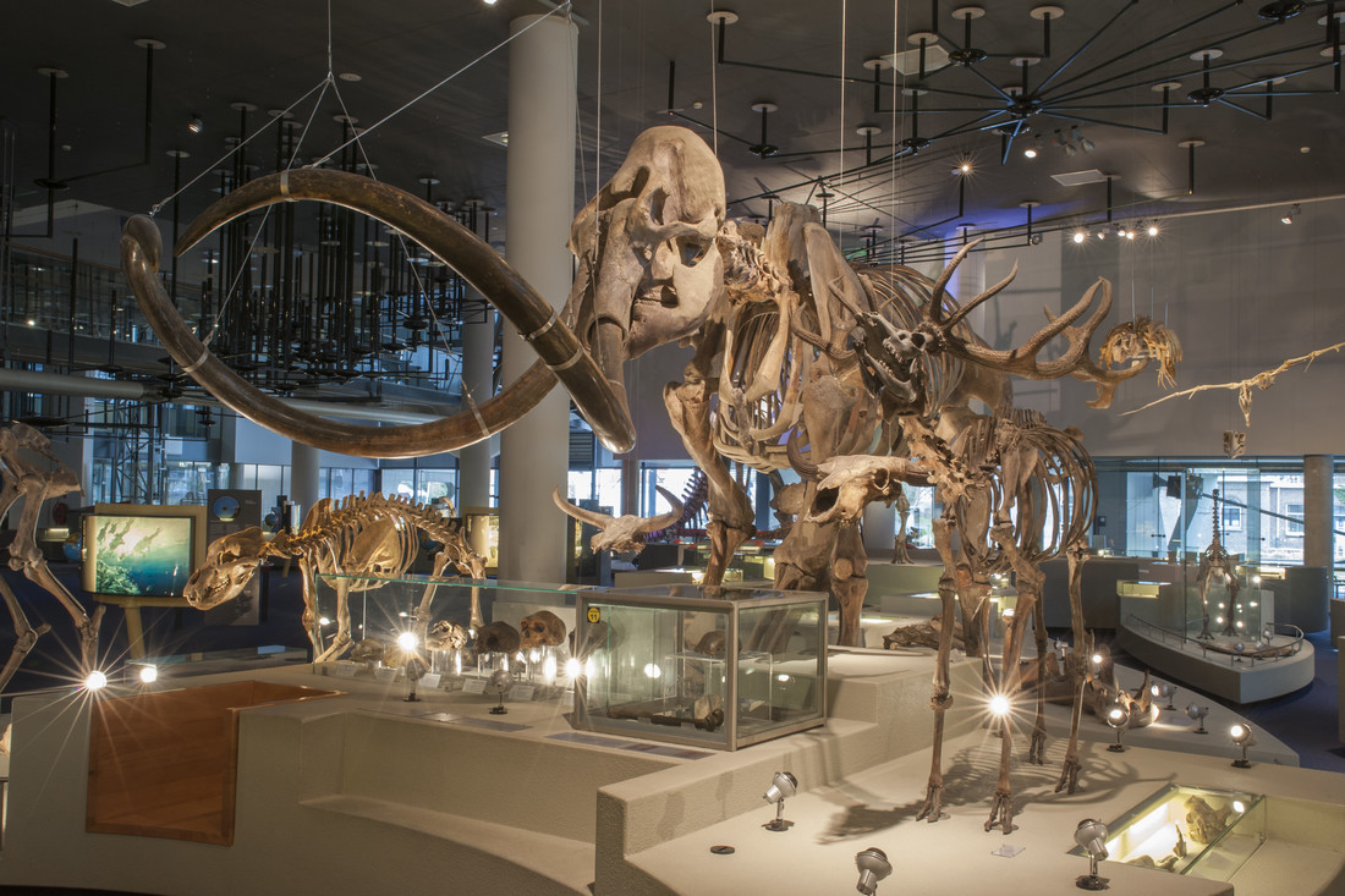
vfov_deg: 38.9
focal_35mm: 34
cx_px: 672
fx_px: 1270
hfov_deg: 55.8
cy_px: 448
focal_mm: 34
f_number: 18
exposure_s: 1/2
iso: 800
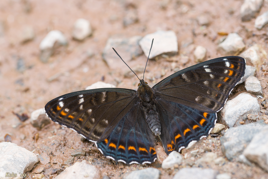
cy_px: 90
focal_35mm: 200
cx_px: 134
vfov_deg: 6.9
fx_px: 1489
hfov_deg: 10.3
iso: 400
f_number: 8
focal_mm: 200
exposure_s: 1/125
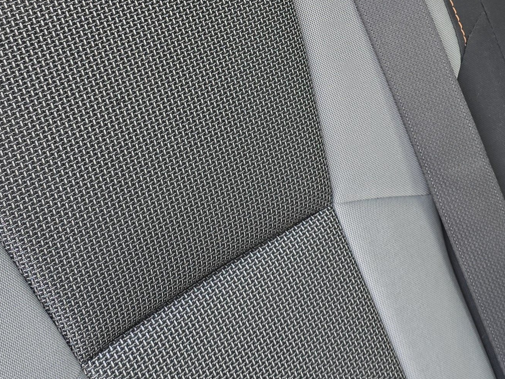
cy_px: 14
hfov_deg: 27.8
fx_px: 1021
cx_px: 266
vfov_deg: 20.4
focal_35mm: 70
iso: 64
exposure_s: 1/180
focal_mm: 6.3
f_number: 1.7
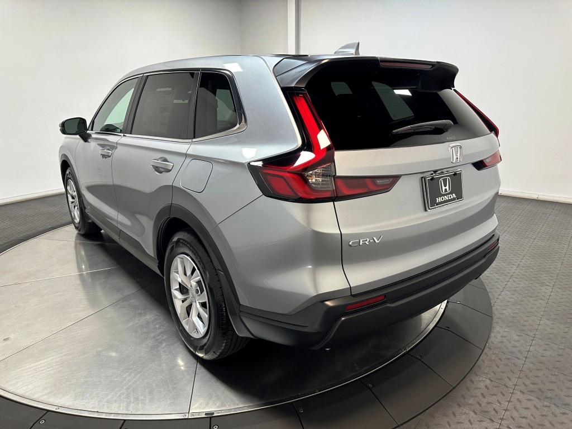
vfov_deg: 56.8
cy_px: 214
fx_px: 397
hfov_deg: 71.6
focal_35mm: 24
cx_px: 286
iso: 320
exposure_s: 1/60
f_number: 1.78
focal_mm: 6.86
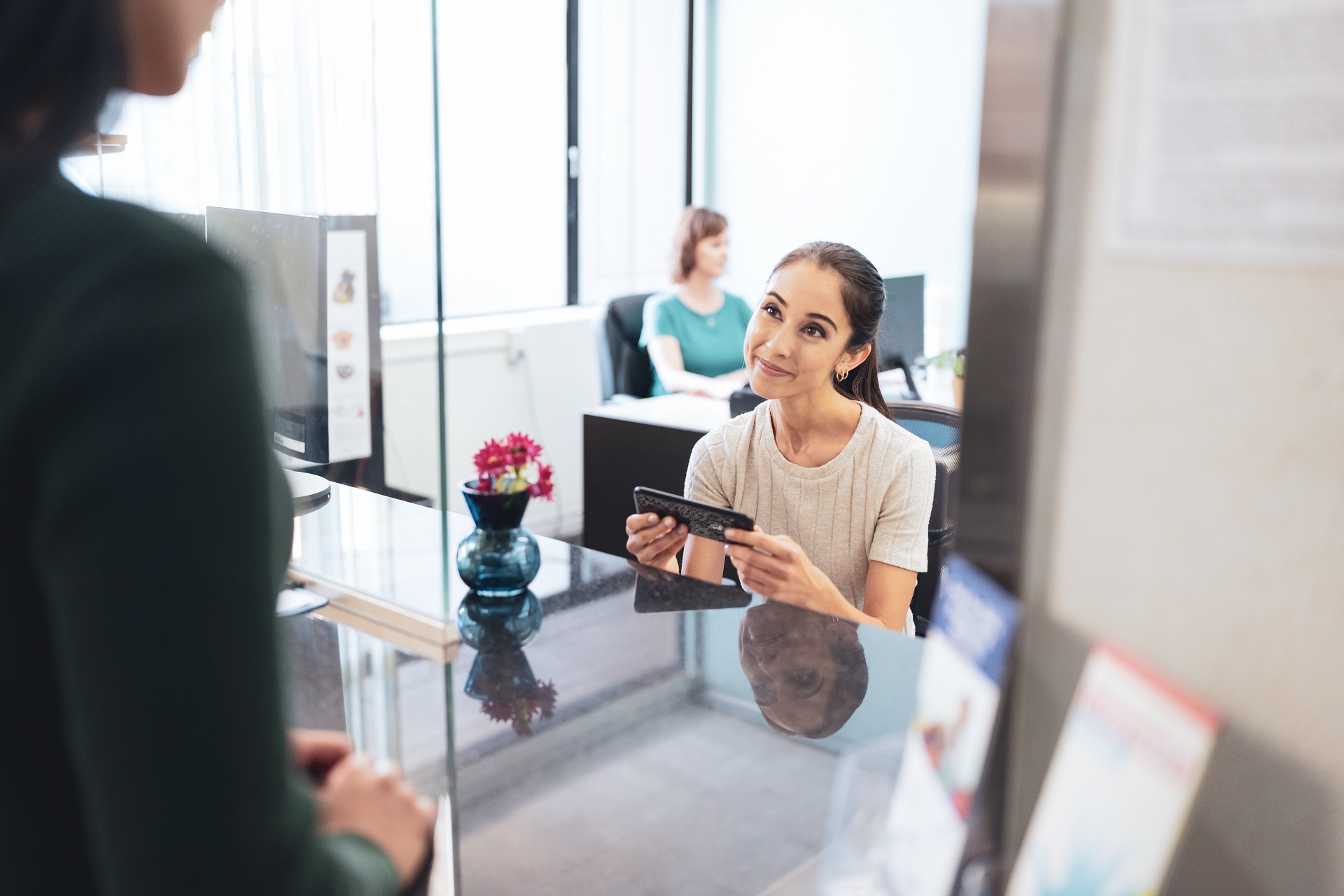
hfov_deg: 54.4
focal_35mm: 35
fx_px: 1307
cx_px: 672
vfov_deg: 37.9
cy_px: 448
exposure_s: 1/320
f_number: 1.6
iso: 640
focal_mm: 35
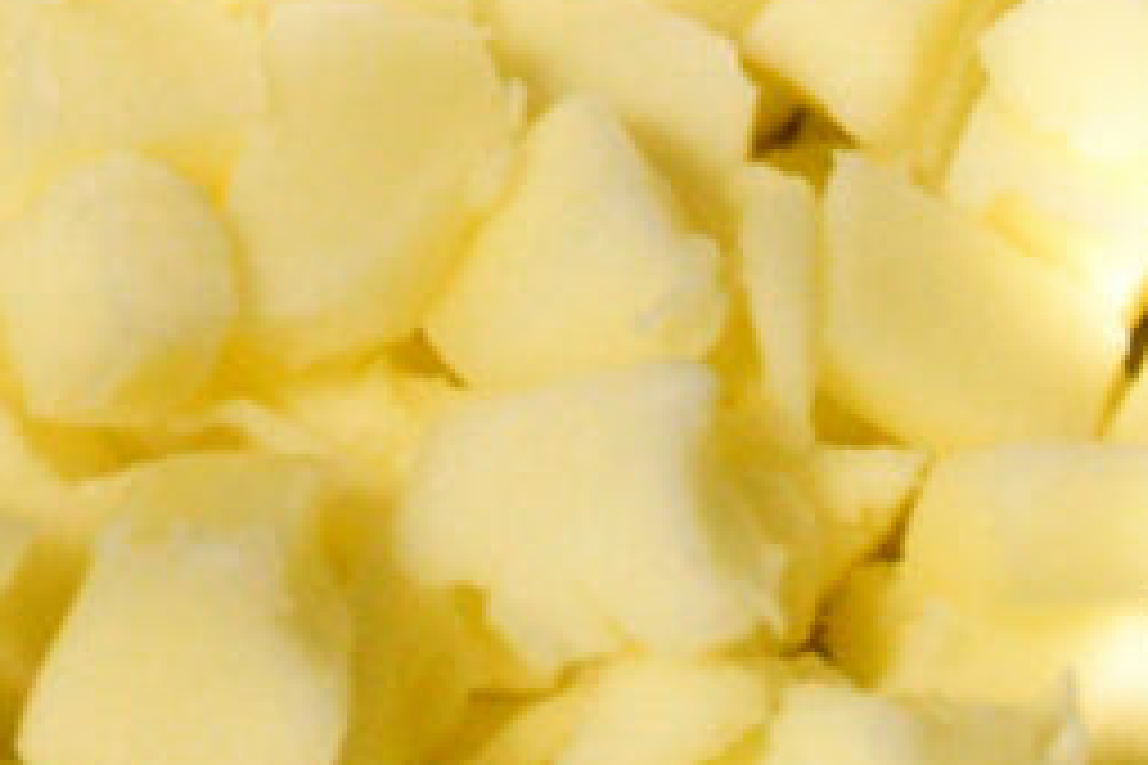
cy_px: -248
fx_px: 10937
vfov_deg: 4.0
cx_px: -194
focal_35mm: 343
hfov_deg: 6.0
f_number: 4.5
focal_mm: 38
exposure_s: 1/125
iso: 3200
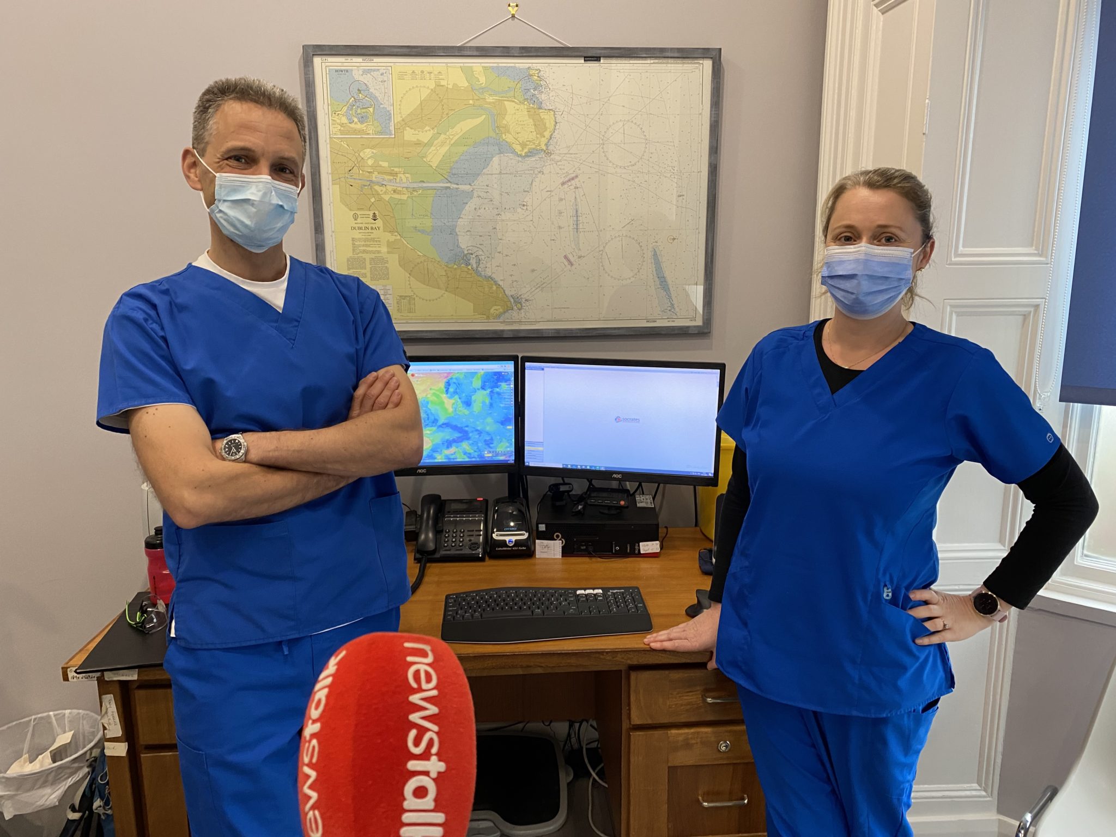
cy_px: 418
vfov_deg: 53.1
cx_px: 558
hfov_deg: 67.3
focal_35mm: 26
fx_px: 838
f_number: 1.8
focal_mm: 4.25
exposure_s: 1/50
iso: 160
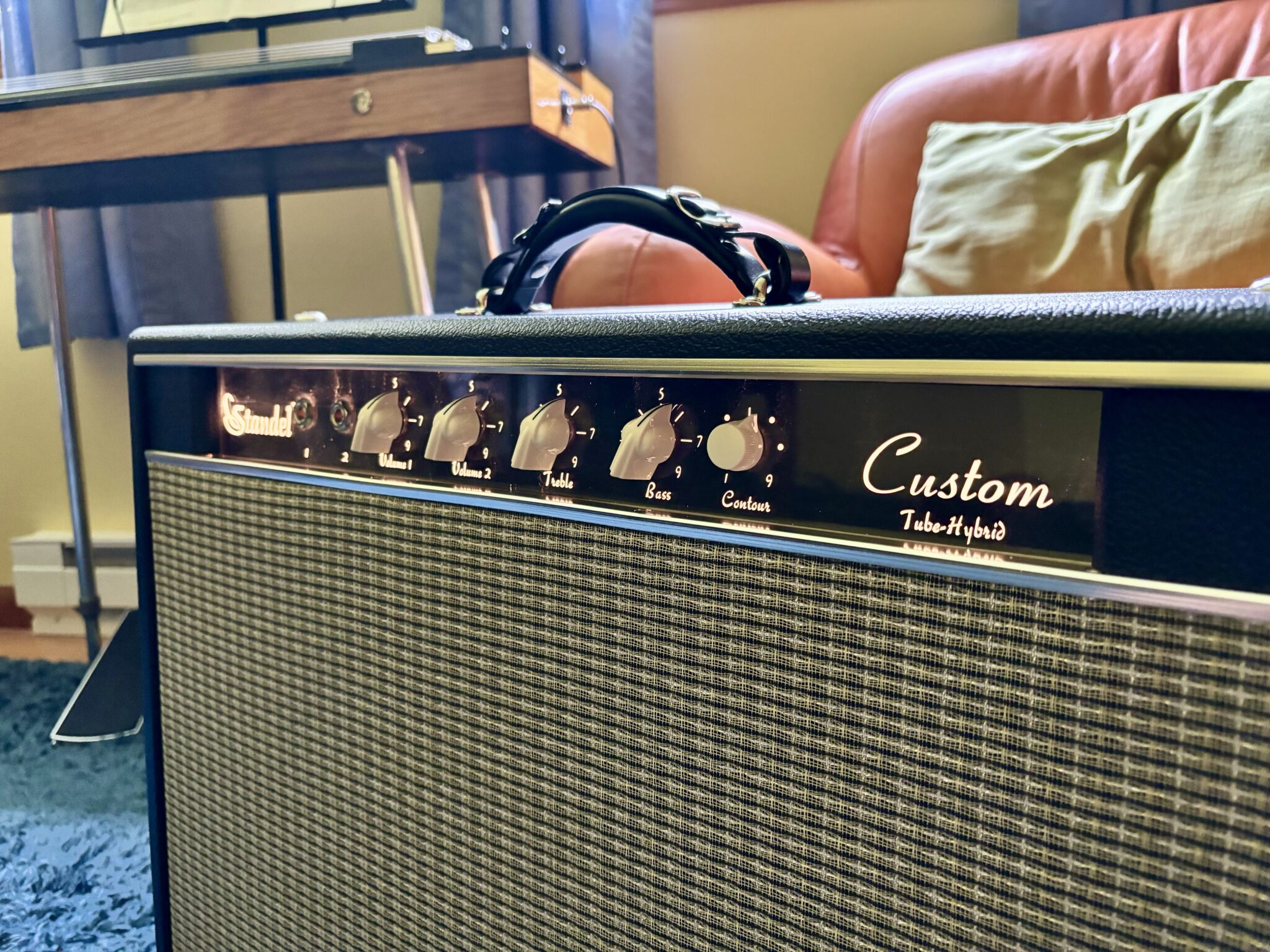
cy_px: 476
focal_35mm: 26
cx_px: 635
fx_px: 954
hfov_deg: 67.3
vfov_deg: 53.1
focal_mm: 5.96
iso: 640
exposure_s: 1/30
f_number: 1.6
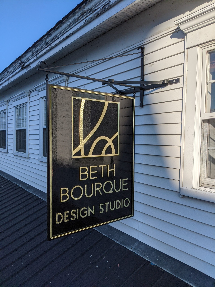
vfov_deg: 65.3
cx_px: 108
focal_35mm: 27
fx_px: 224
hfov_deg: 51.4
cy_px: 144
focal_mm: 4.44
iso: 70
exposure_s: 1/5848
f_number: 1.8
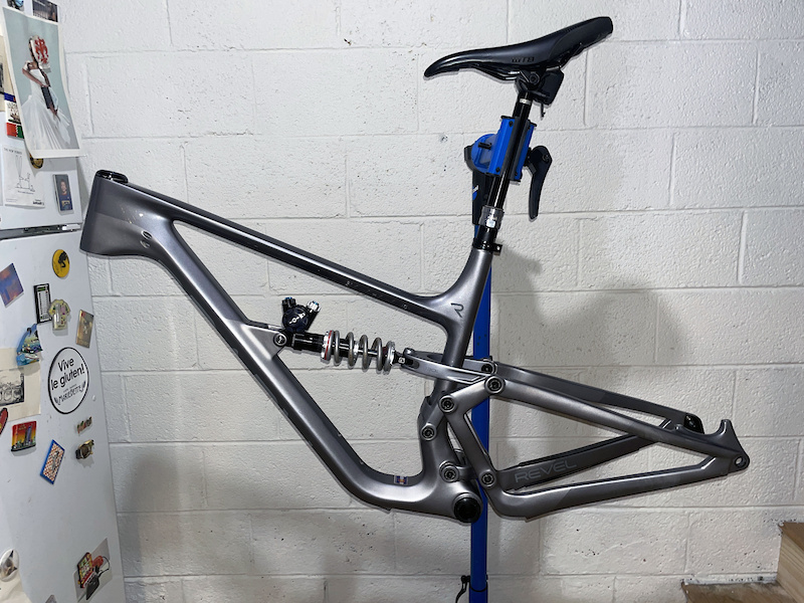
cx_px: 402
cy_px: 302
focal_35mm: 26
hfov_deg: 67.3
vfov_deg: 53.1
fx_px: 604
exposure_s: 1/21
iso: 32
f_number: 1.6
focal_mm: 4.2
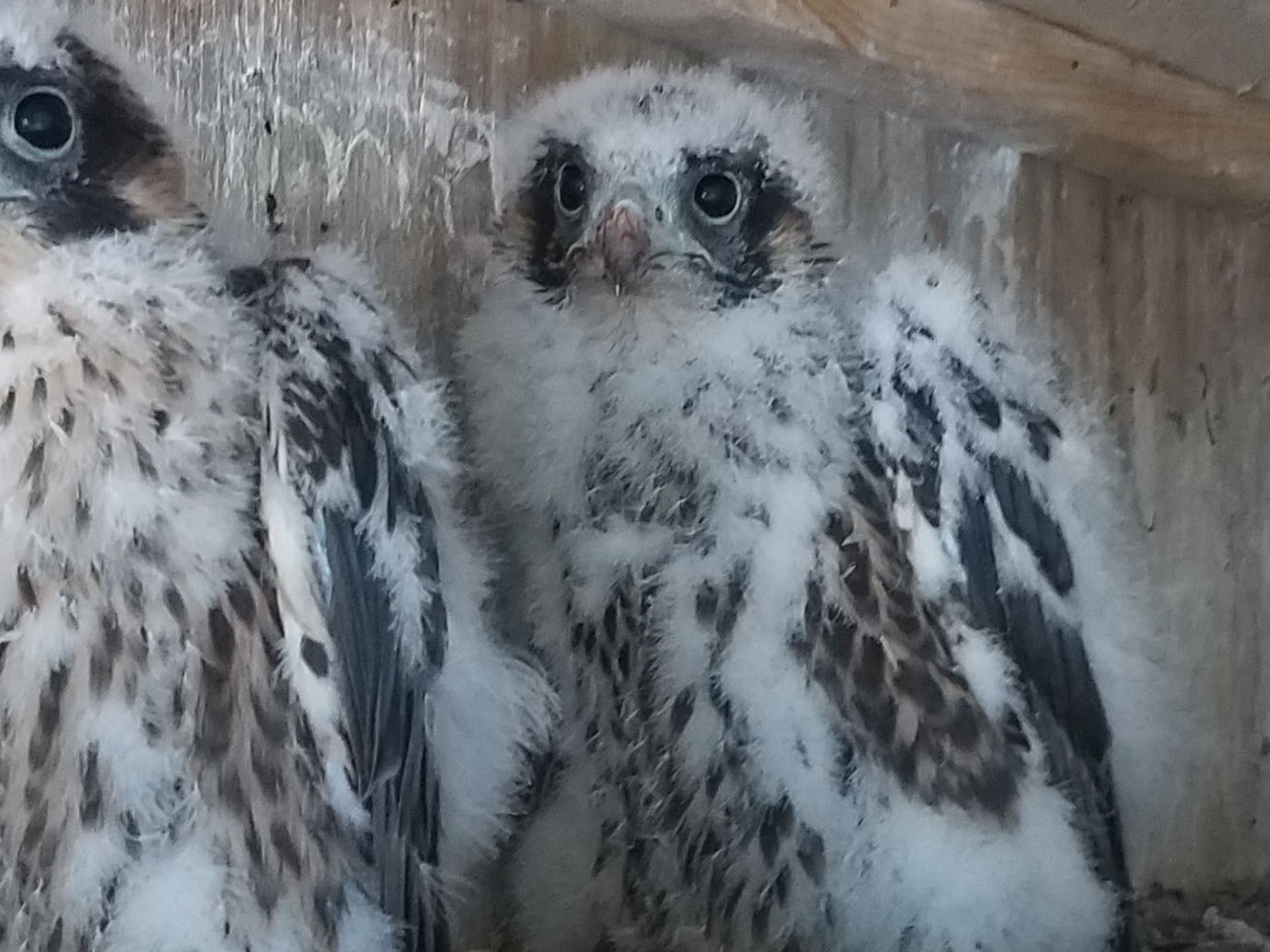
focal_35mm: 79
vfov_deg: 18.6
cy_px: 564
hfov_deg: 24.6
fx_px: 2898
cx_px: 847
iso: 160
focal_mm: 4.2
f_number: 1.7
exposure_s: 1/24
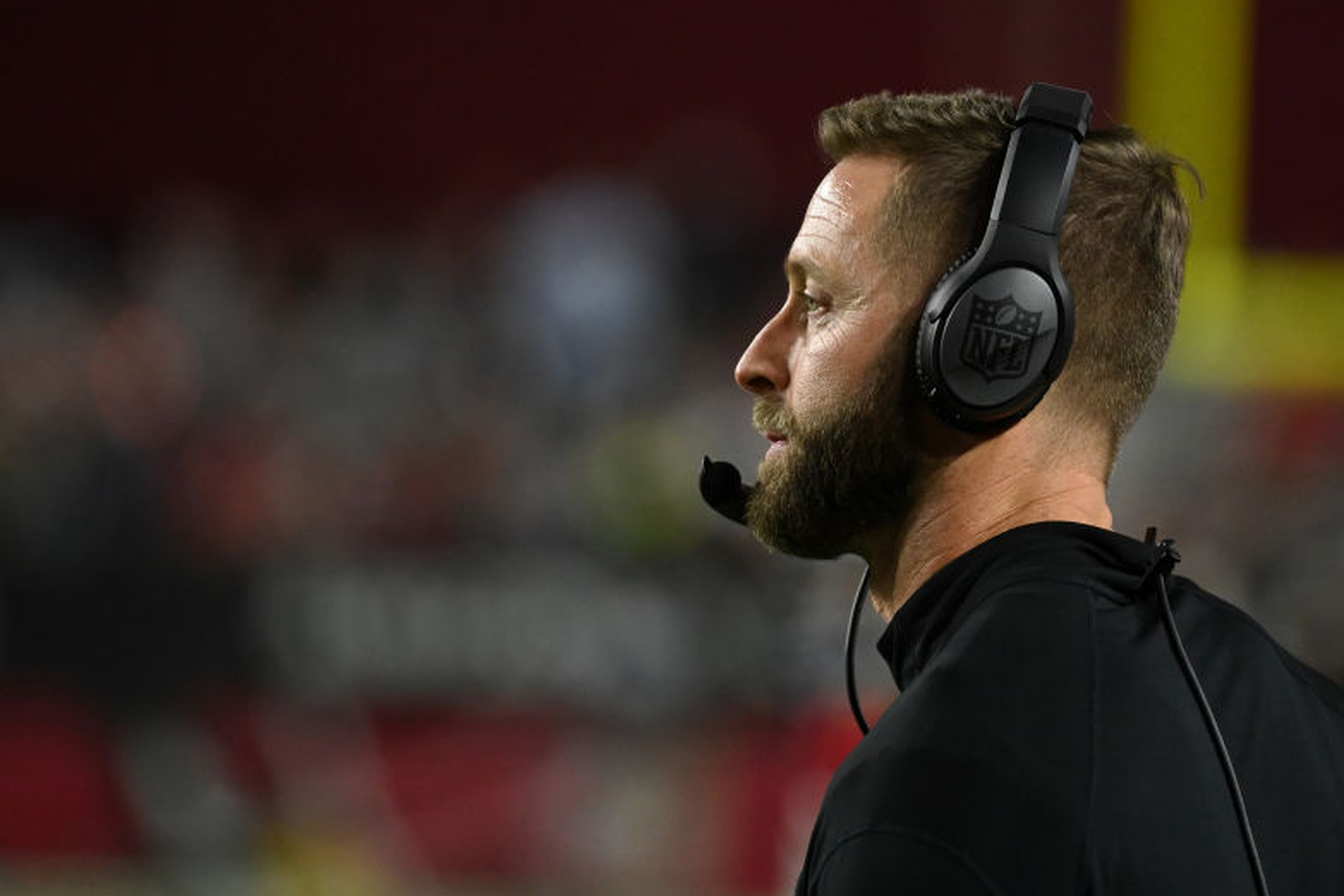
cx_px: 769
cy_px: 377
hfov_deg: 3.9
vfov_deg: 2.6
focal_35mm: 523
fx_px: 19524
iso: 6400
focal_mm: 400
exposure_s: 1/1600
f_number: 4.5
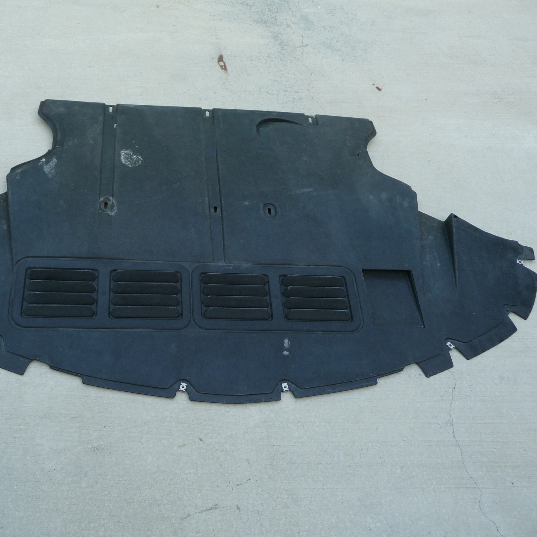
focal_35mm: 36
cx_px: 199
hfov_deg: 45.6
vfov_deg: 46.0
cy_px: 267
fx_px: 632
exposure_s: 1/100
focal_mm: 5
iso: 100
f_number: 3.4
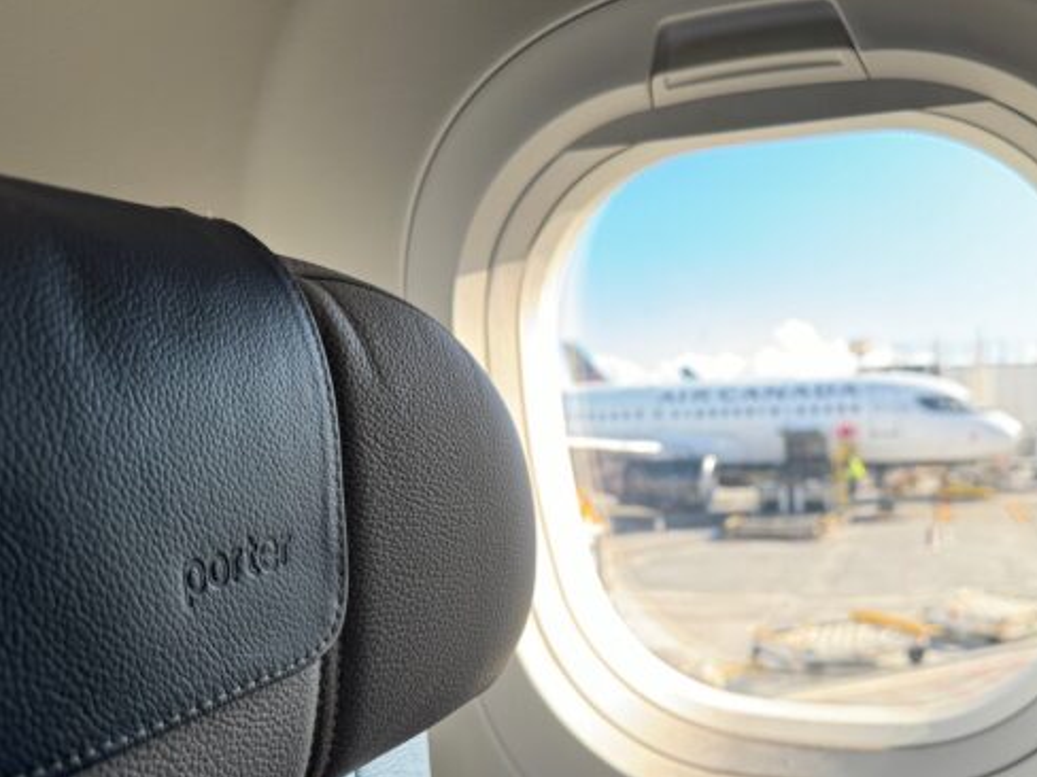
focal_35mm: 30
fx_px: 899
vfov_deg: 46.5
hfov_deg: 59.2
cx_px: 646
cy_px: 465
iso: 100
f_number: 1.78
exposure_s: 1/100
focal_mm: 6.86
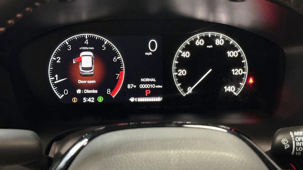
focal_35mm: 53
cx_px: 150
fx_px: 426
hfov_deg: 39.2
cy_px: 64
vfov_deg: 22.6
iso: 640
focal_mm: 6.86
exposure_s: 1/24
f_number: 1.78
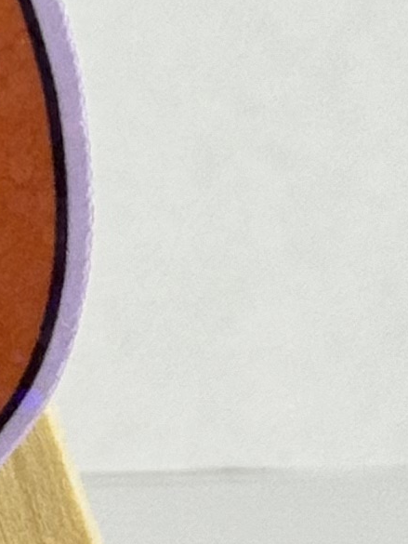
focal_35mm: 331
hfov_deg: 4.4
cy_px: 3
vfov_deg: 6.0
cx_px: -510
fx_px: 5200
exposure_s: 1/156
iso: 50
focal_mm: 6.86
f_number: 1.78
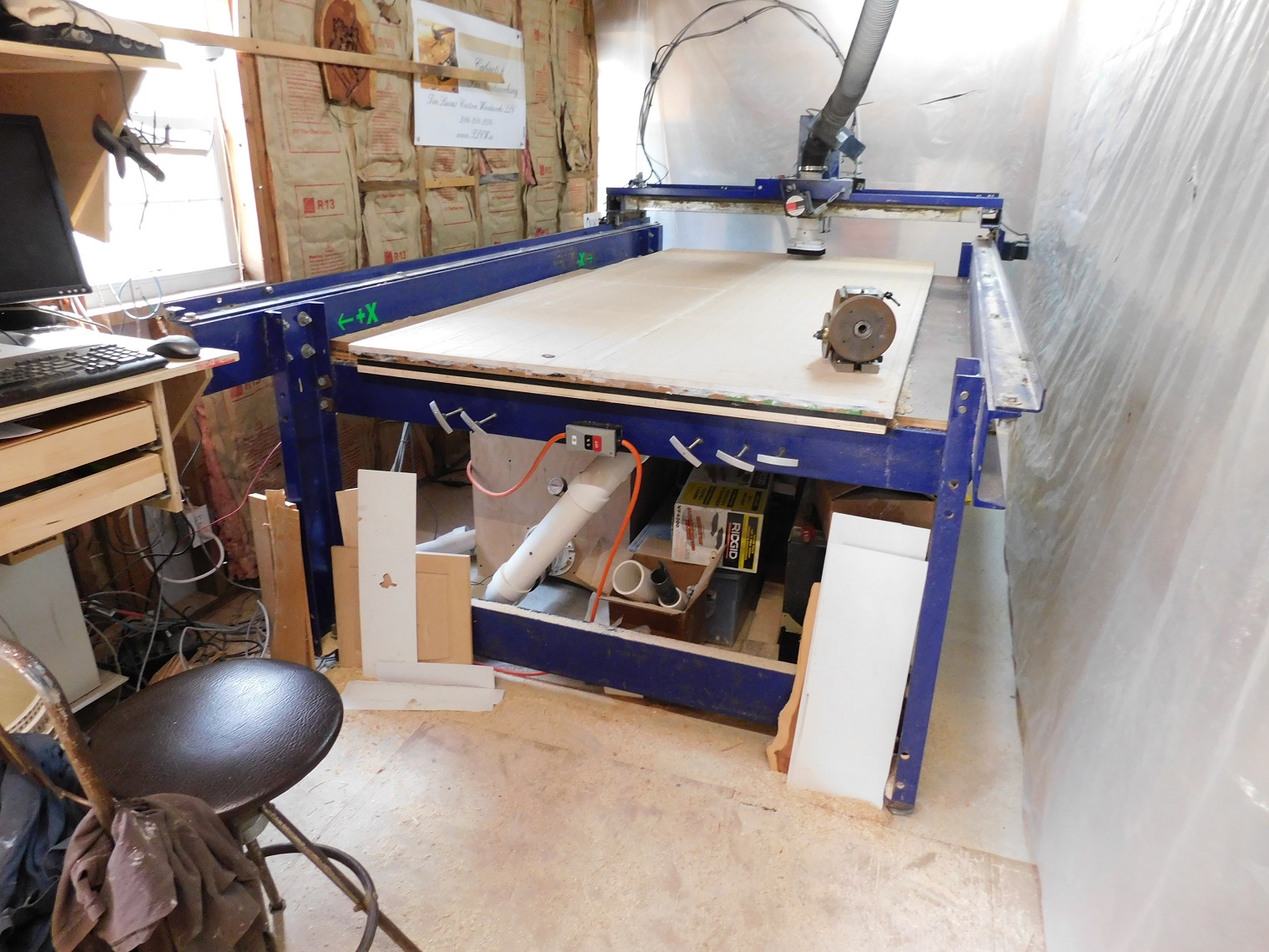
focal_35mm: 23
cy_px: 476
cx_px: 634
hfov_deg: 73.9
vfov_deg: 58.9
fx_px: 843
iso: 400
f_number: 3
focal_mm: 4
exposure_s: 1/15
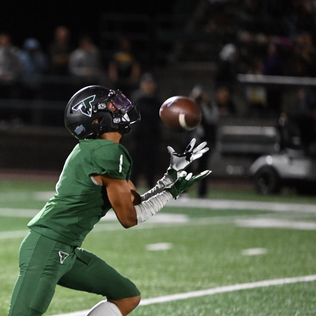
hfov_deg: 4.8
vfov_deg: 4.8
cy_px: 183
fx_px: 3801
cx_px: -3
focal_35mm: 368
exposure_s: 1/1000
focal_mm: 195
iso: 8000
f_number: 2.8
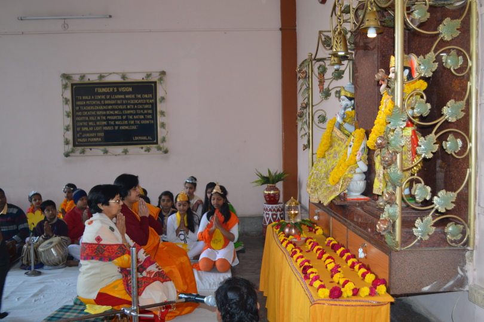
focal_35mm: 33
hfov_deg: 57.3
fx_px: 443
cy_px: 161
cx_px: 242
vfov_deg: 39.9
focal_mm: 22
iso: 500
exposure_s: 1/60
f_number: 4
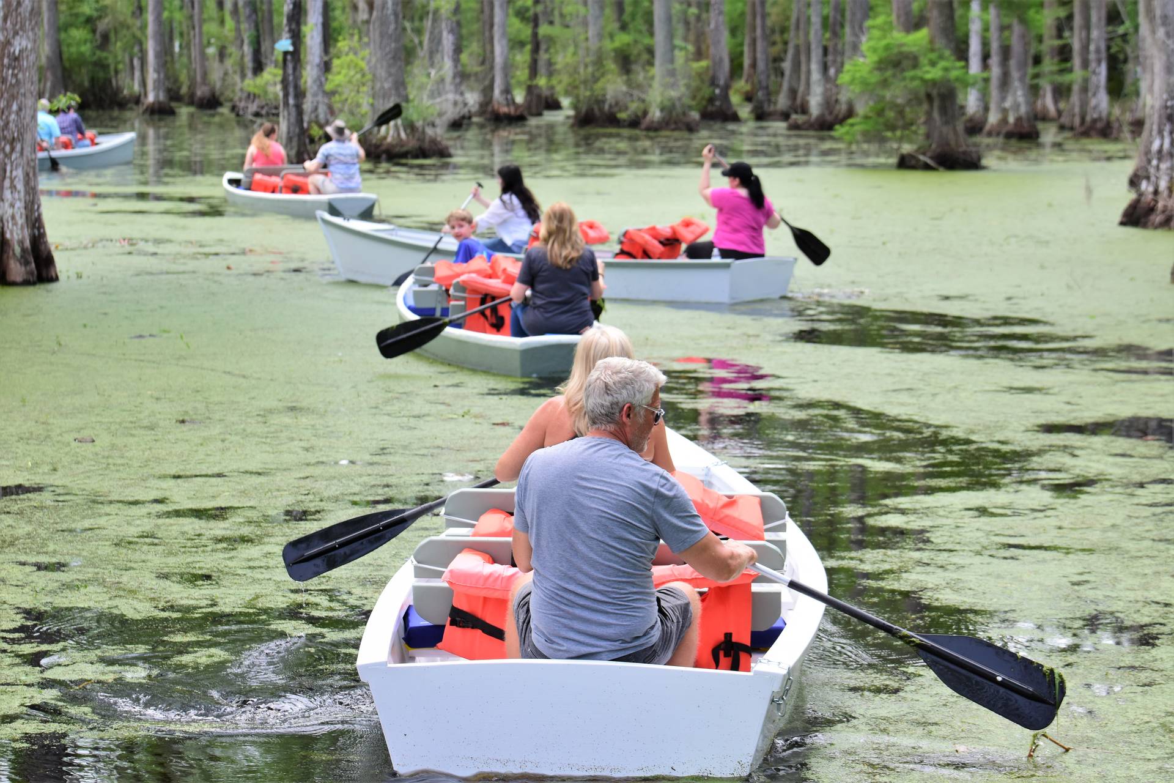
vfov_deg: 13.0
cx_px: 587
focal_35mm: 105
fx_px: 3424
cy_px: 392
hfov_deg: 19.5
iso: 400
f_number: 5.6
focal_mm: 70
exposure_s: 1/320
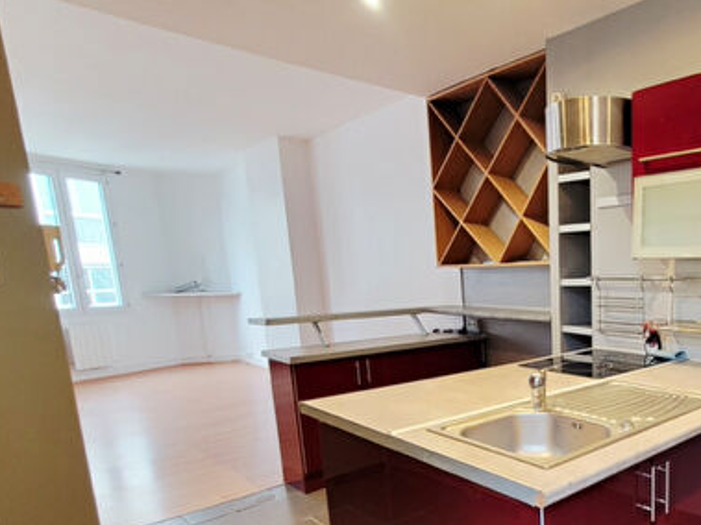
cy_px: 367
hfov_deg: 61.9
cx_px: 612
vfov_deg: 55.1
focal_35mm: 24
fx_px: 486
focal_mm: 2.2
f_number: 2.2
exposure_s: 1/33.3
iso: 400
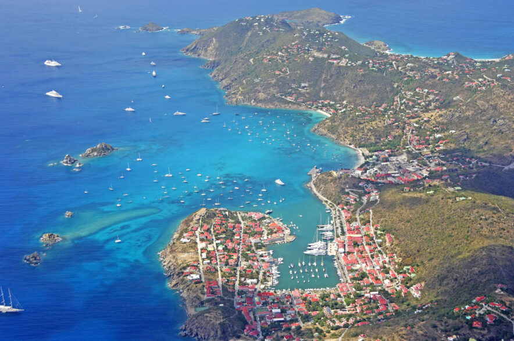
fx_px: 898
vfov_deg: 21.5
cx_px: 257
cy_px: 170
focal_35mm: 63
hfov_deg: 31.9
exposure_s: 1/1250
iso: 400
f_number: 6.7
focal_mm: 42
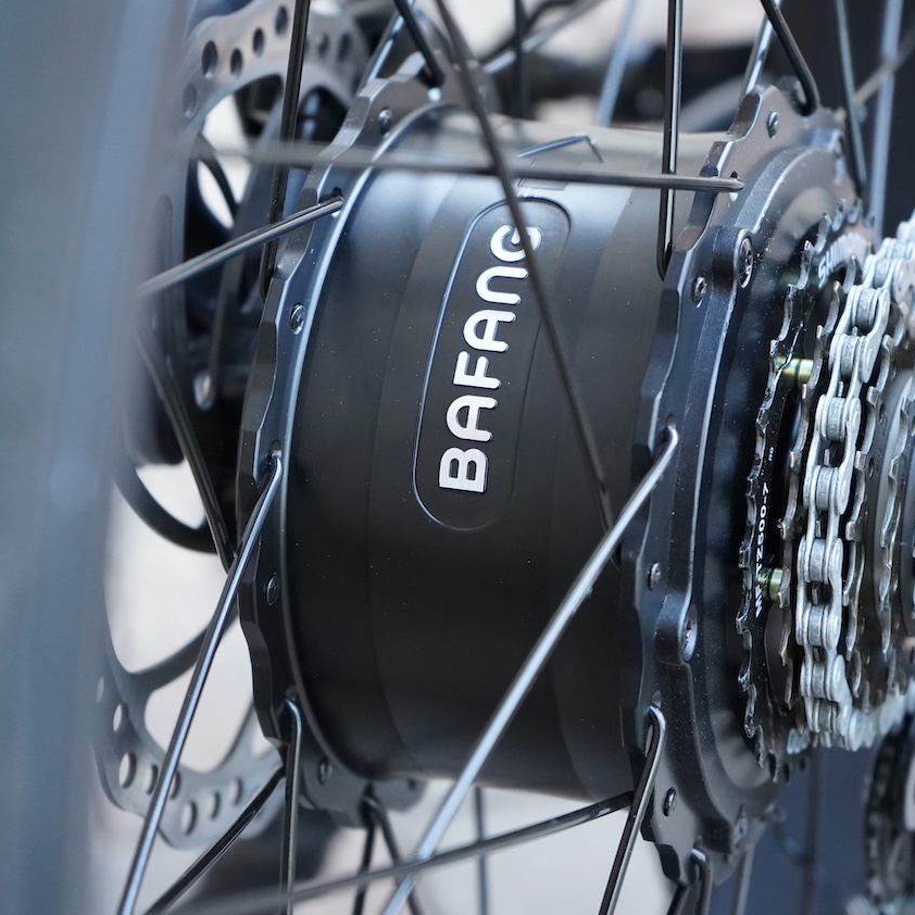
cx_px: 503
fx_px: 2512
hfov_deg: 20.6
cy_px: 459
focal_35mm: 84
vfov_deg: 20.6
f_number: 5.6
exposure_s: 1/160
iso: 5000
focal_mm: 65
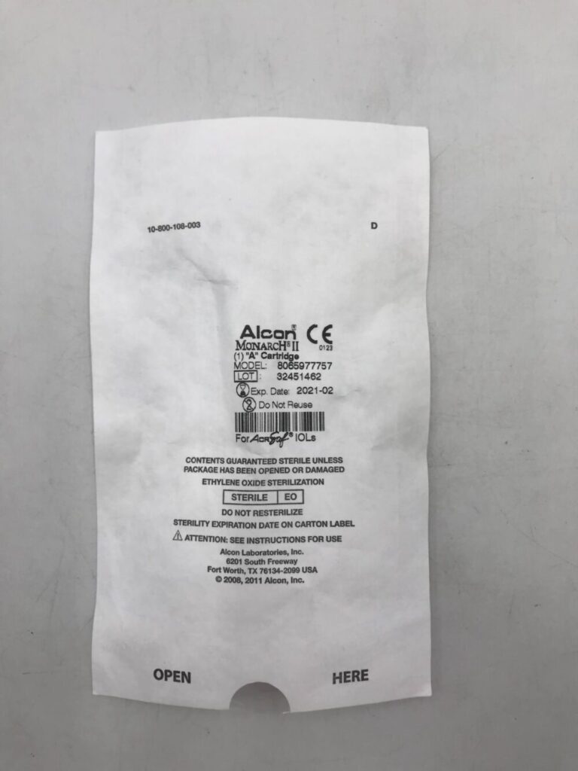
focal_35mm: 28
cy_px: 386
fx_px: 623
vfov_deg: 63.4
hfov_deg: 49.7
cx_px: 289
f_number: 1.8
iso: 20
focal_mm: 3.99
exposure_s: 1/128
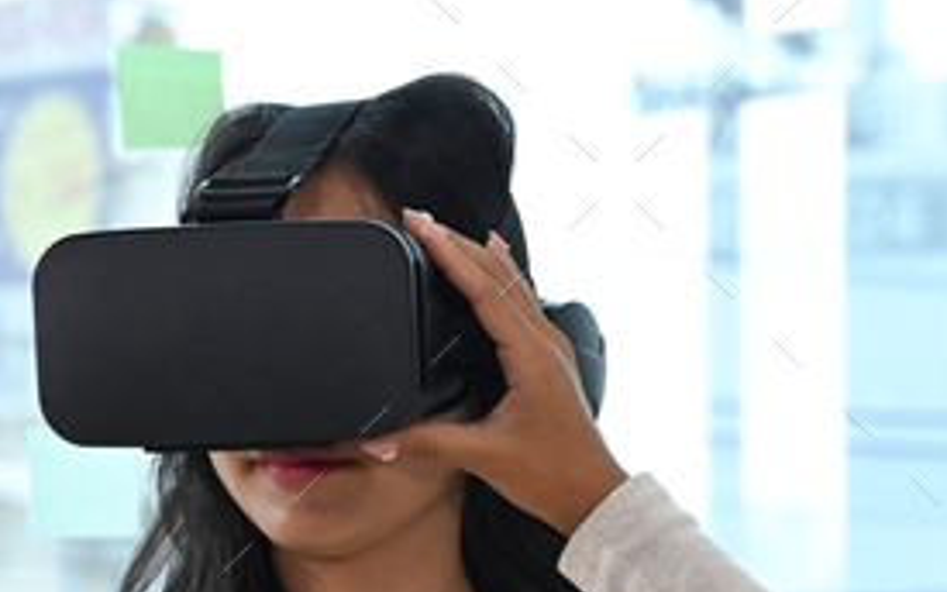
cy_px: 669
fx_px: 4827
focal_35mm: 187
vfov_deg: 7.0
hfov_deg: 11.2
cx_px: 599
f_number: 4
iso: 640
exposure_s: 1/400
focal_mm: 57
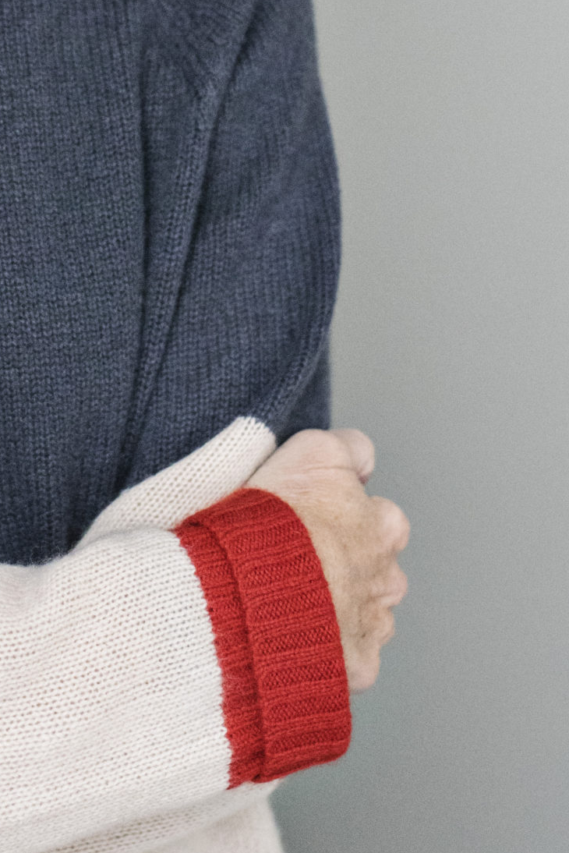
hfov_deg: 11.6
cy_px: 54
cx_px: -19
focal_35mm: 117
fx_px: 2772
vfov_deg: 17.2
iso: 4000
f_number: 3.5
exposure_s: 1/320
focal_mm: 50
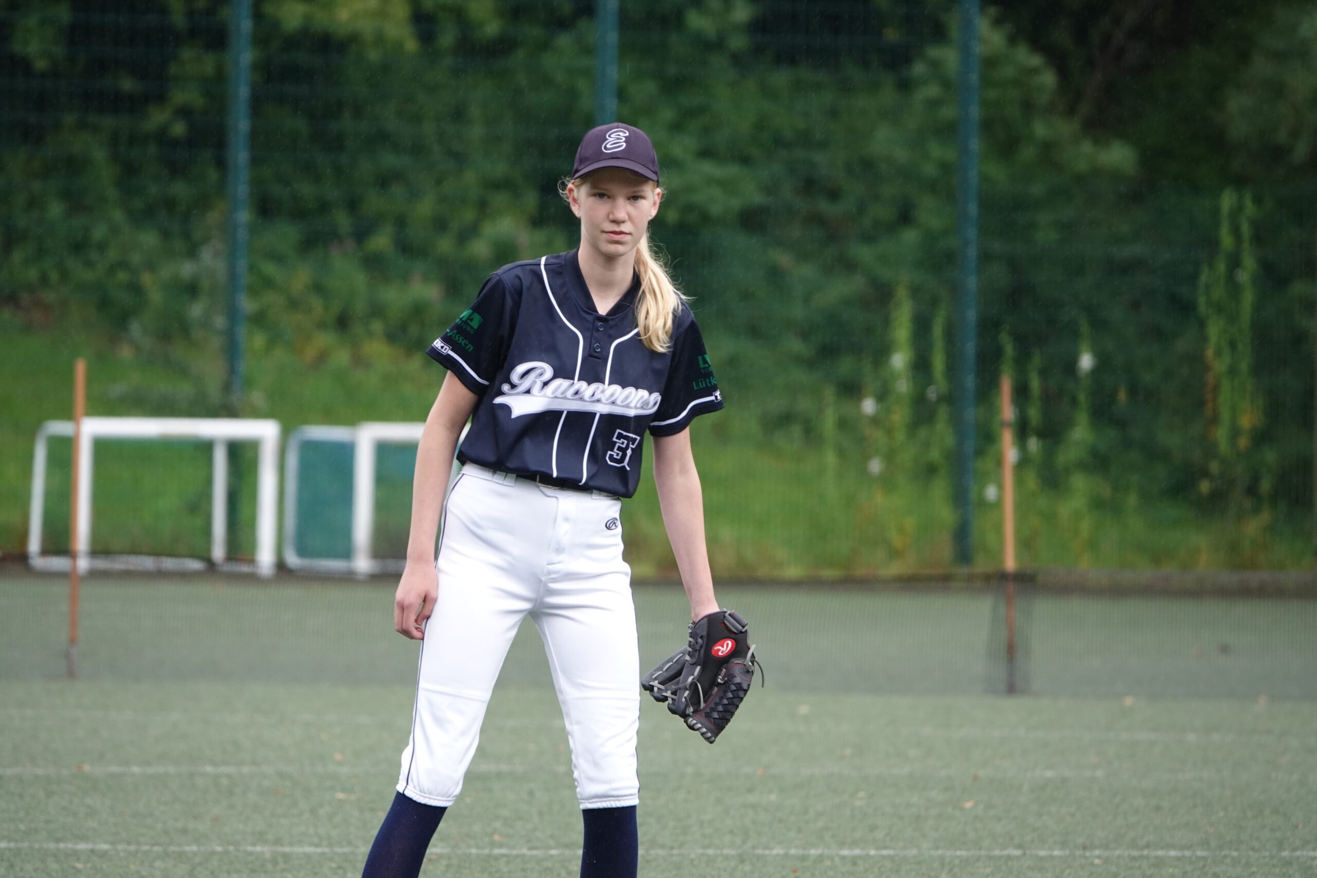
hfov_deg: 3.4
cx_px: 658
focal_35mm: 600
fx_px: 21950
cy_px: 439
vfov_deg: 2.3
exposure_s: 1/250
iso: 250
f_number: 4
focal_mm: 220
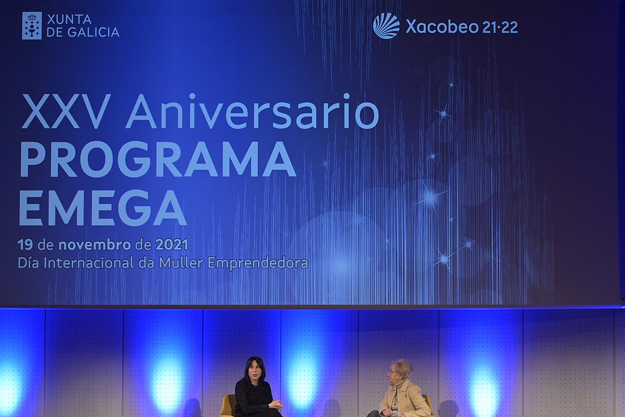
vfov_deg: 36.7
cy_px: 248
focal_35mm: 36
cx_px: 316
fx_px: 625
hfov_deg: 53.1
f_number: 5.6
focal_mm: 30
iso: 3200
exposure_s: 1/200
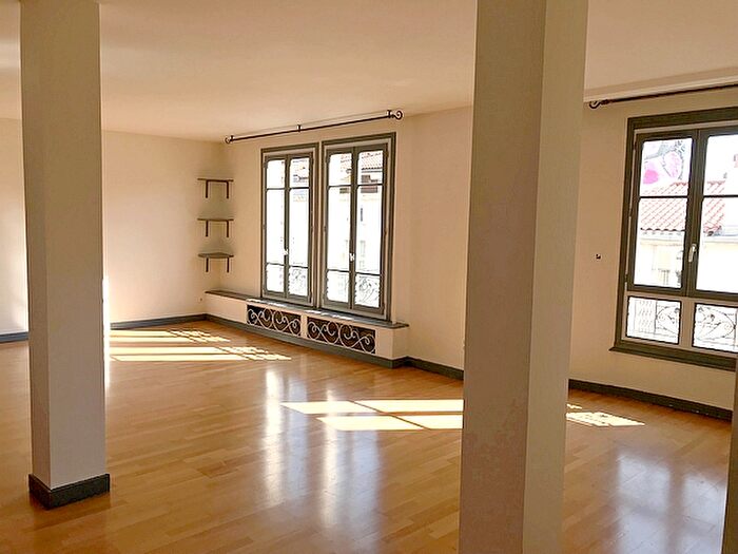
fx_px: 597
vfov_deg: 49.7
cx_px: 369
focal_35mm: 28
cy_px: 277
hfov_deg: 63.4
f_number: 1.8
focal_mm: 3.99
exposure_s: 1/399
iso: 20
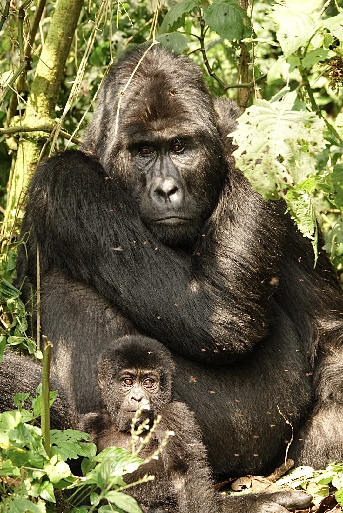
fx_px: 2625
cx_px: 172
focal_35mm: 184
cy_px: 256
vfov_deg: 11.2
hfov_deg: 7.5
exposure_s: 1/200
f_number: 4
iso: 250
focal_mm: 67.46
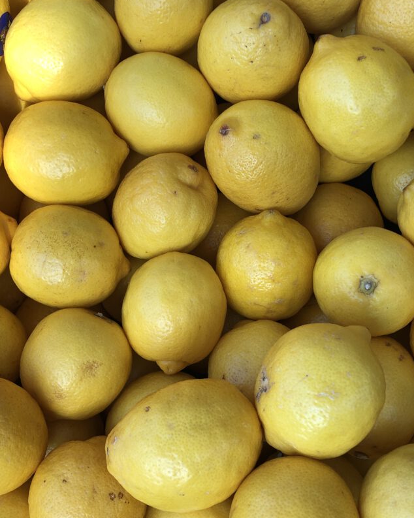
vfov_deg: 45.8
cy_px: 280
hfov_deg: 37.3
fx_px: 613
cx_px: 200
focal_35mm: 40
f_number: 1.8
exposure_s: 1/140
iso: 20
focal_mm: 4
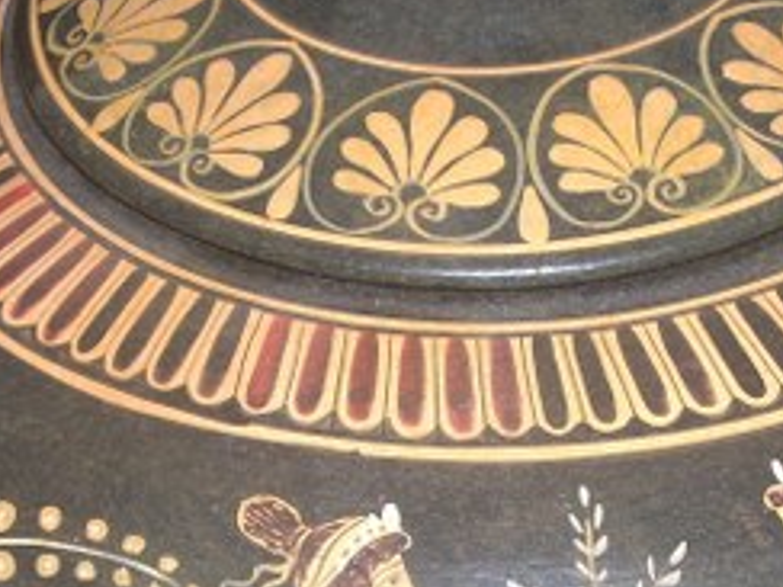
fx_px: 3008
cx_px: 382
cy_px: 582
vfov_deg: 11.0
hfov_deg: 14.8
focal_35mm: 133
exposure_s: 1/60
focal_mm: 10.7
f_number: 3.8
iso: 64
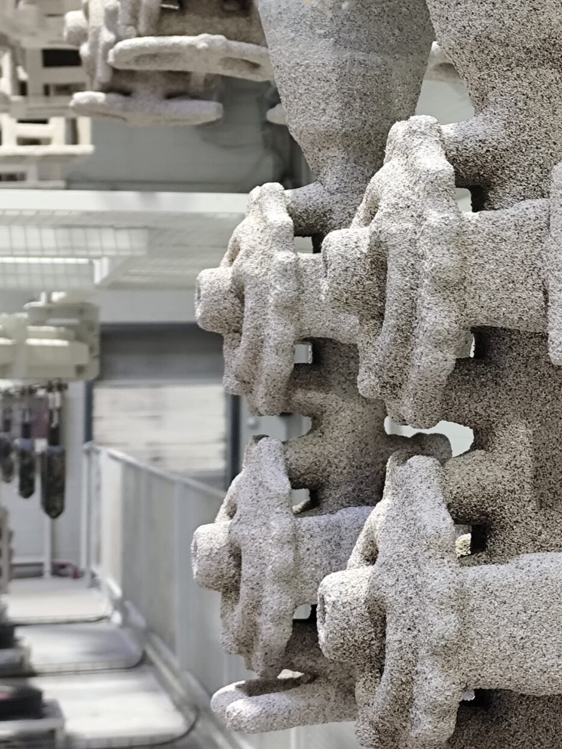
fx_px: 2056
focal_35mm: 95
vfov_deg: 20.4
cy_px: 154
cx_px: 483
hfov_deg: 15.4
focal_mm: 6.19
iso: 320
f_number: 1.65
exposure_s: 1/25
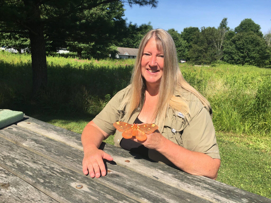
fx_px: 227
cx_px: 136
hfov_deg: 61.7
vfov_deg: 48.2
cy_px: 102
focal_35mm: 29
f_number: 2.2
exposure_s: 1/1374
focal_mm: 4.15
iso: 25
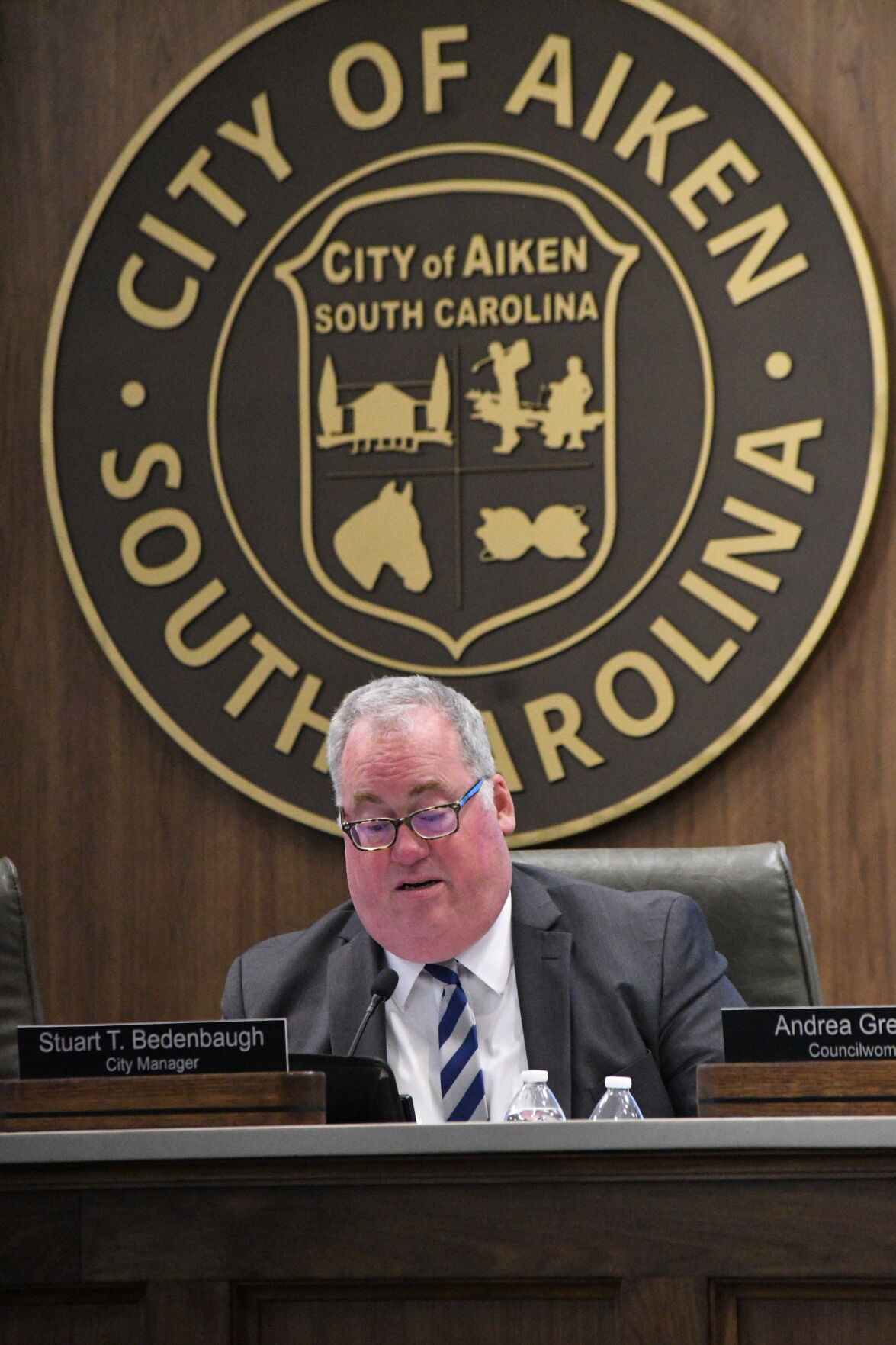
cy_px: 672
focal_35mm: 210
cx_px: 448
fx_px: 7841
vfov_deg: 9.8
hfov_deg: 6.5
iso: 11400
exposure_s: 1/500
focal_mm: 140
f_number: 5.6
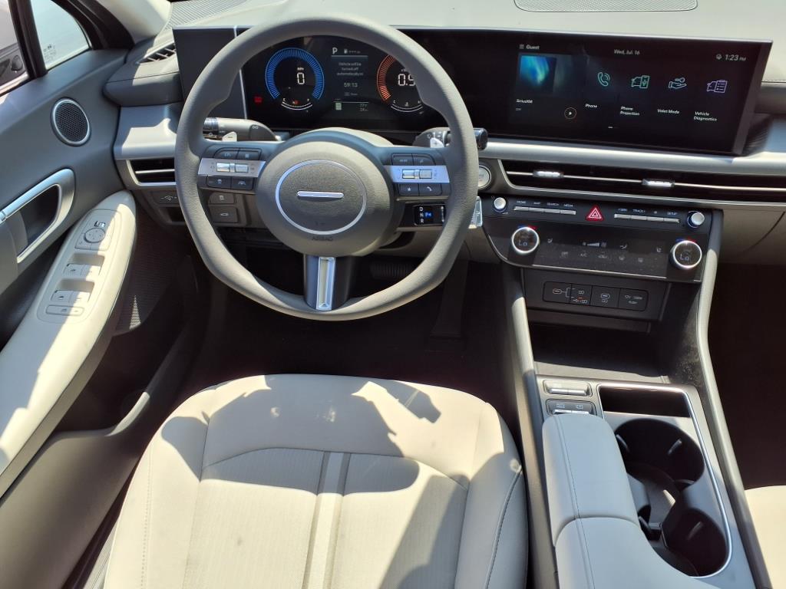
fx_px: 613
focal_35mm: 27
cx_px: 393
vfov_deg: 51.4
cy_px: 294
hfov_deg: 65.3
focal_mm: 3.58
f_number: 1.9
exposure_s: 1/526
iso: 40
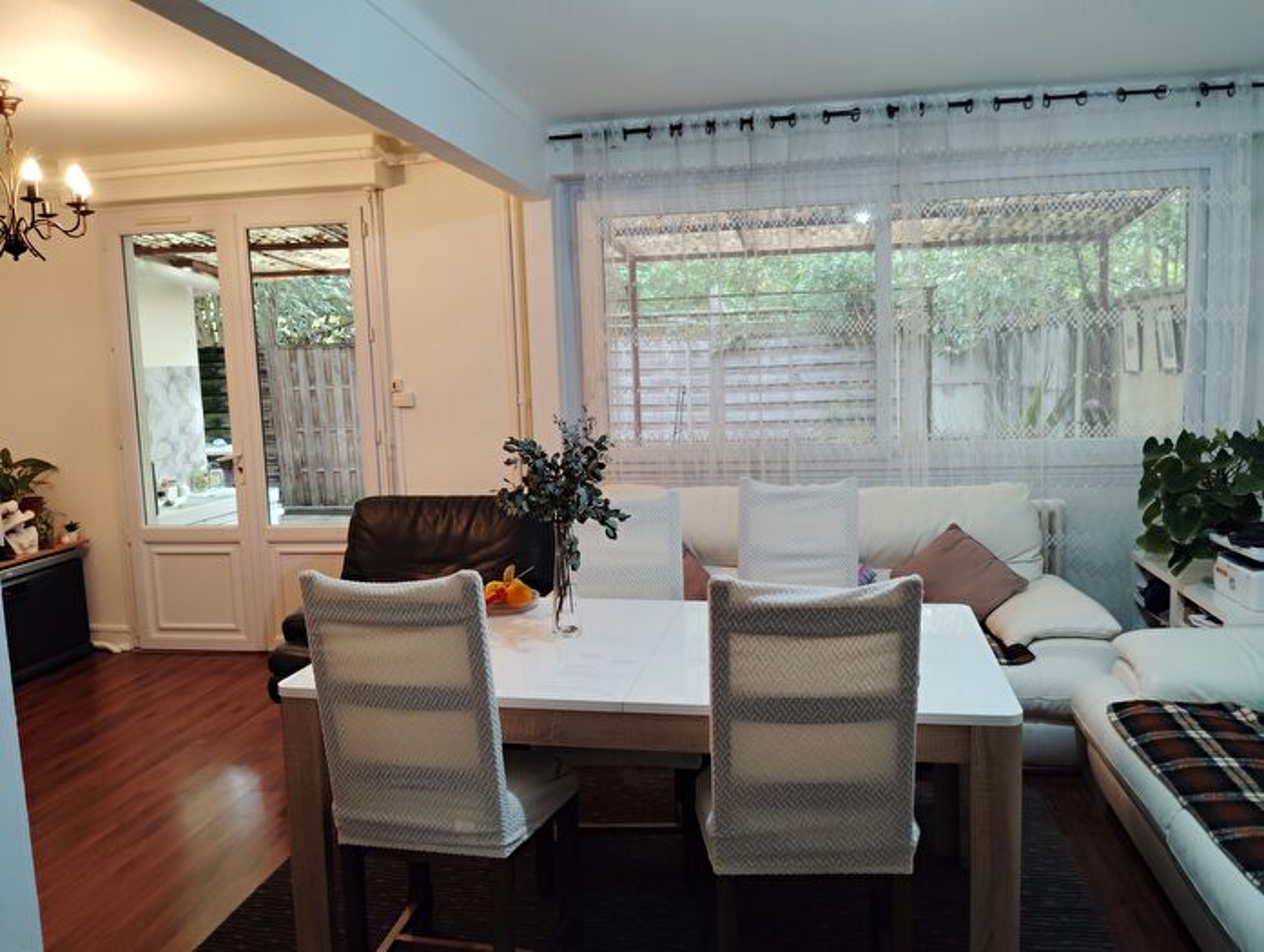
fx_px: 1024
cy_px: 476
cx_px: 632
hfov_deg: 63.4
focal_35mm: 28
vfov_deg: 49.9
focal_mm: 4.22
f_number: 1.8
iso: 477
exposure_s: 1/50
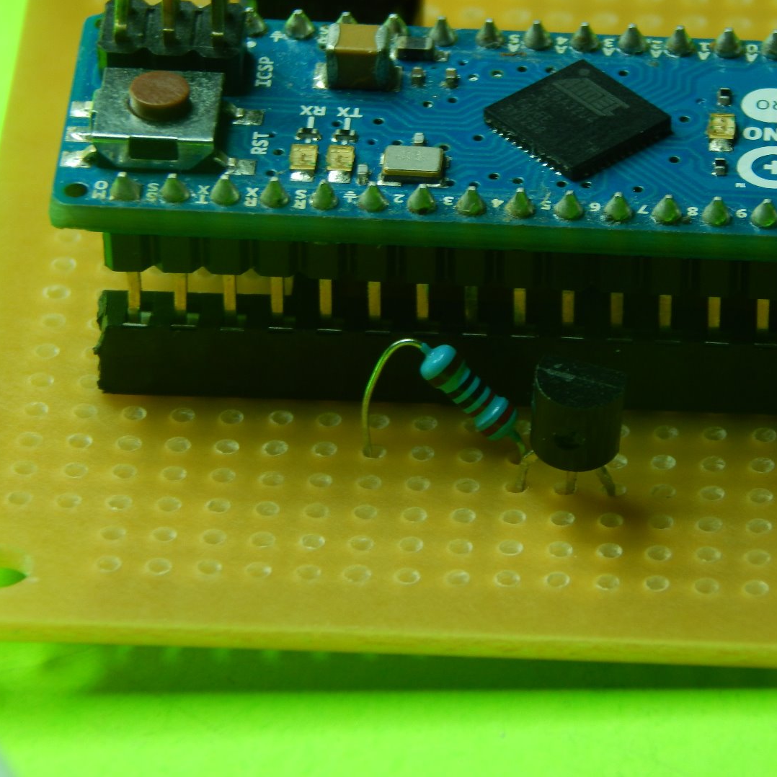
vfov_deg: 6.4
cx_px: 515
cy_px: 388
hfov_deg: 6.4
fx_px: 6958
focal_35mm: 274
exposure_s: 1/30
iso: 140
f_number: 5.6
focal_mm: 41.7
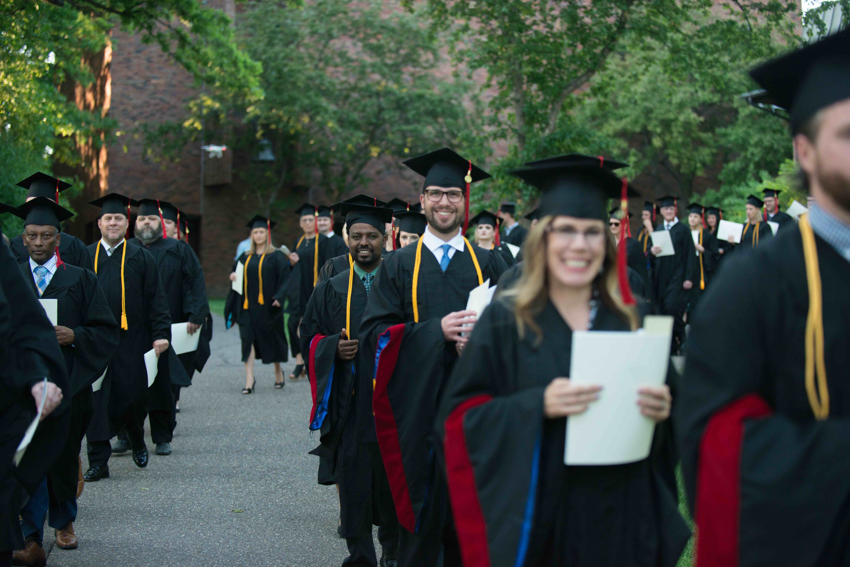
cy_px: 284
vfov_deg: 19.5
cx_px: 425
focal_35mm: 70
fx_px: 1653
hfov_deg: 28.8
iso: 250
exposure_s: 1/800
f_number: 2.8
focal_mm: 70
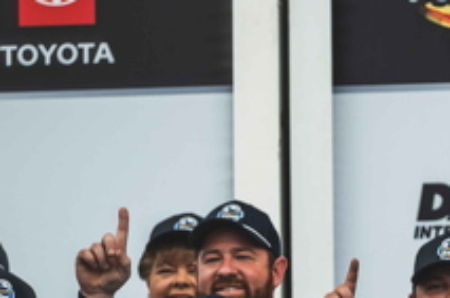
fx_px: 6261
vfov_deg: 2.7
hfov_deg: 4.1
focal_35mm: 502
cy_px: 389
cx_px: 695
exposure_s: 1/640
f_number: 2.8
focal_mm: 135
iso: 100
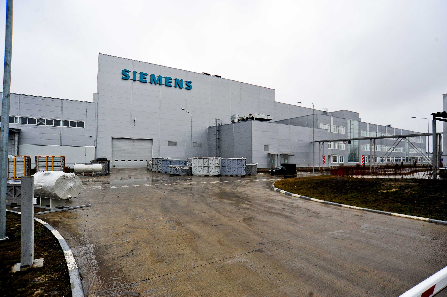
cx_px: 224
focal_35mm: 18
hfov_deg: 90.0
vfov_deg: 67.3
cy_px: 148
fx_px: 223
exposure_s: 1/1600
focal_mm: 18
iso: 800
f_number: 6.3
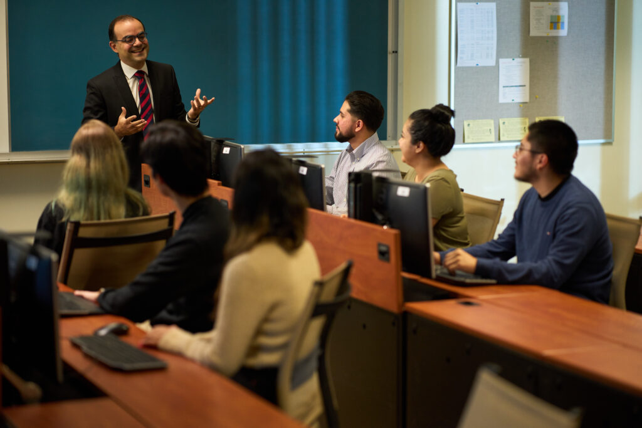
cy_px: 214
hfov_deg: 23.9
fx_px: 1516
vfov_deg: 16.1
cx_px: 321
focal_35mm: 85
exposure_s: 1/250
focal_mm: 85
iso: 1250
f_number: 2
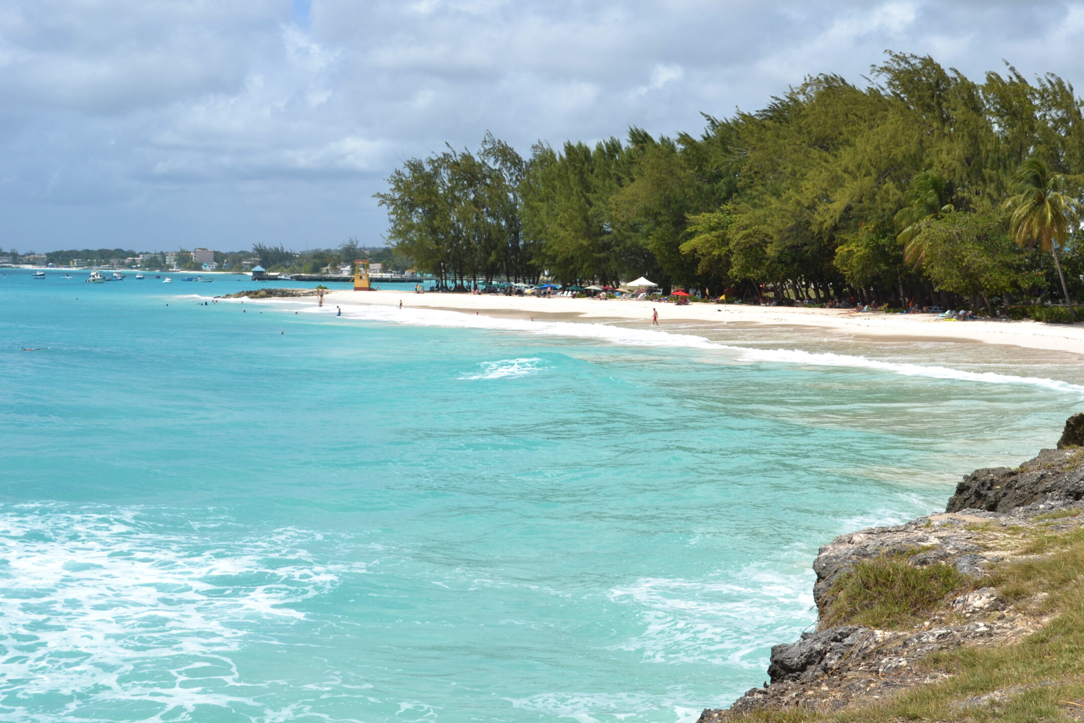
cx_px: 640
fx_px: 1626
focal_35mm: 54
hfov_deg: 36.8
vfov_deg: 25.0
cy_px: 307
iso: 100
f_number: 8
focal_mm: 30
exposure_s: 1/320
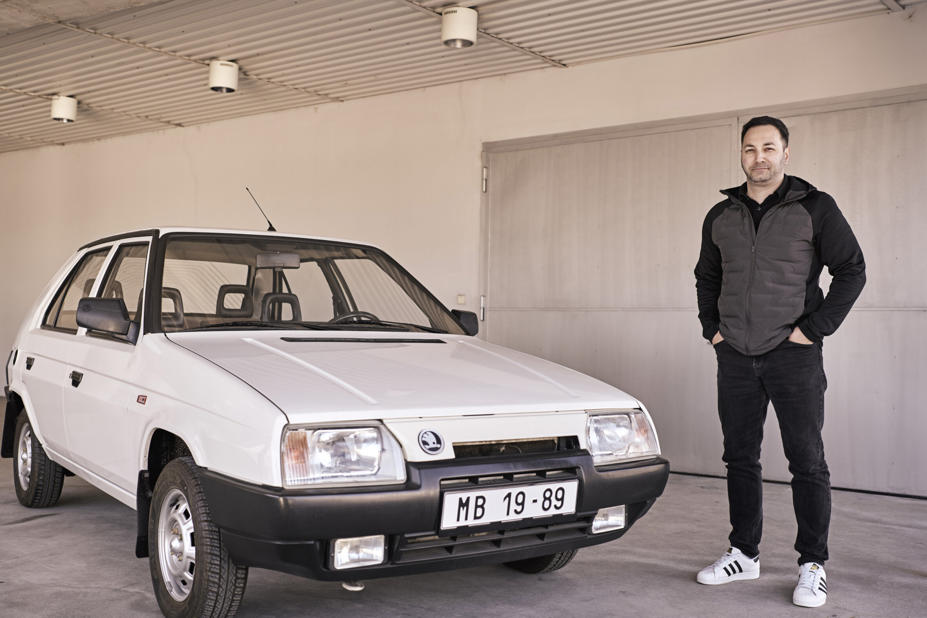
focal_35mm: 38
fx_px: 978
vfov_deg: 35.0
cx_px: 465
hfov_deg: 50.7
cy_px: 322
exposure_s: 1/160
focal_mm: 35
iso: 100
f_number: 2.8
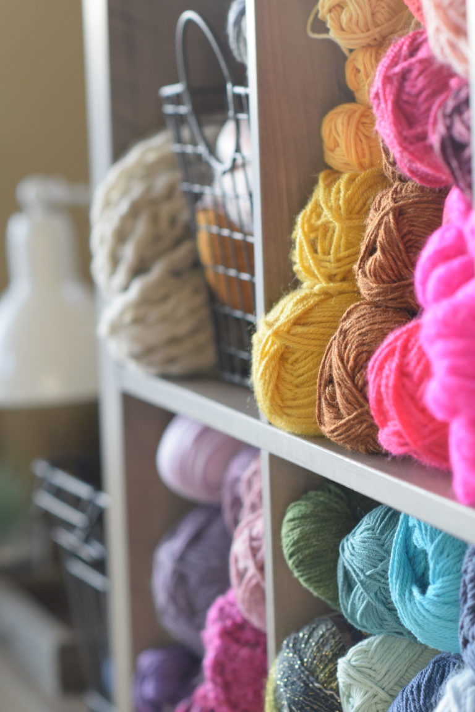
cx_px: 238
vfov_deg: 16.1
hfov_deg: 10.8
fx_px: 2523
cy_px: 356
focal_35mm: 128
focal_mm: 85
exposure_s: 1/200
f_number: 3.5
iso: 800
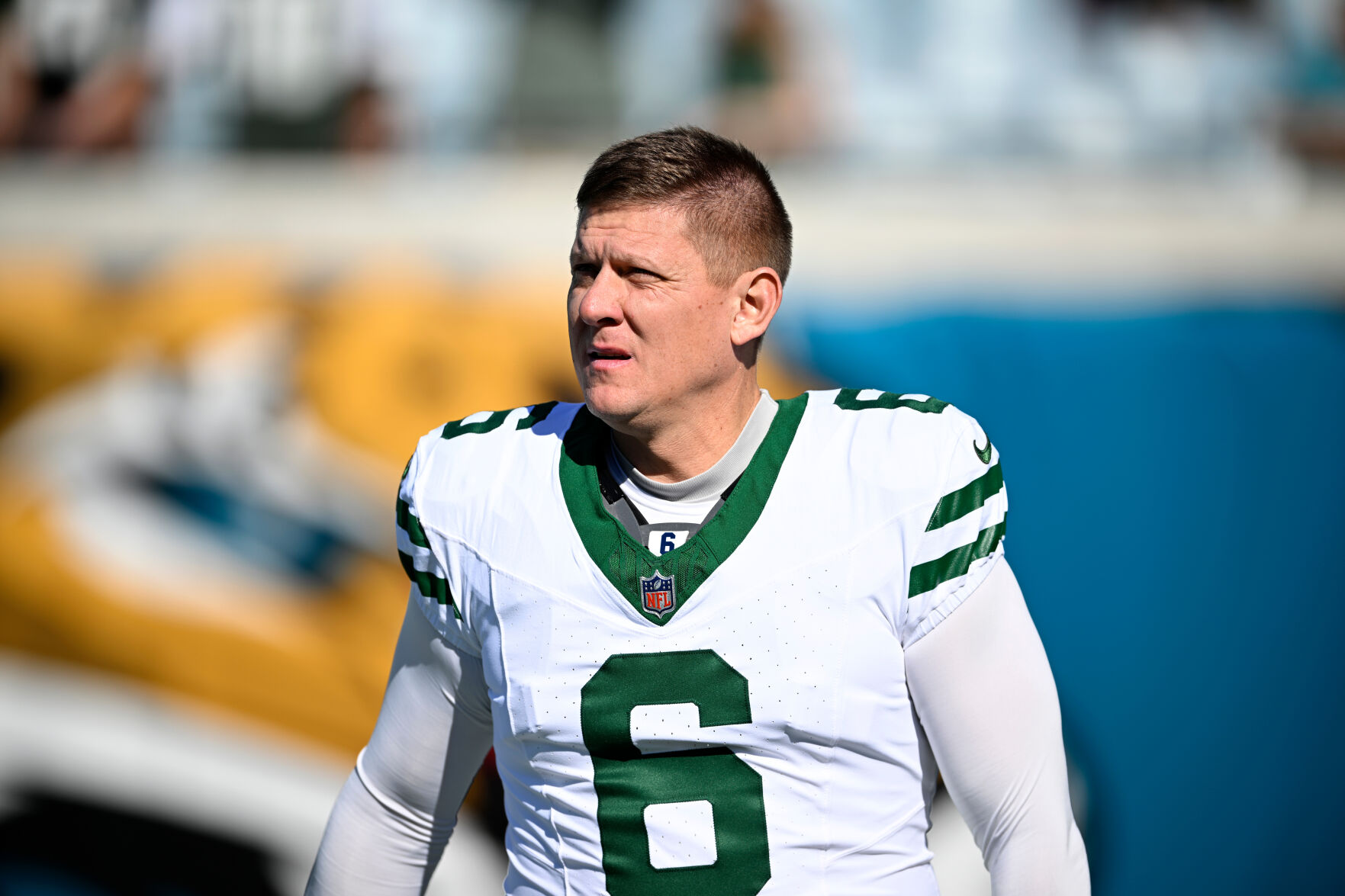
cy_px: 448
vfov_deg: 3.4
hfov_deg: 5.2
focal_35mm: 400
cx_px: 672
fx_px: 14942
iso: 64
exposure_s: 1/1600
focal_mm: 400
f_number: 2.8
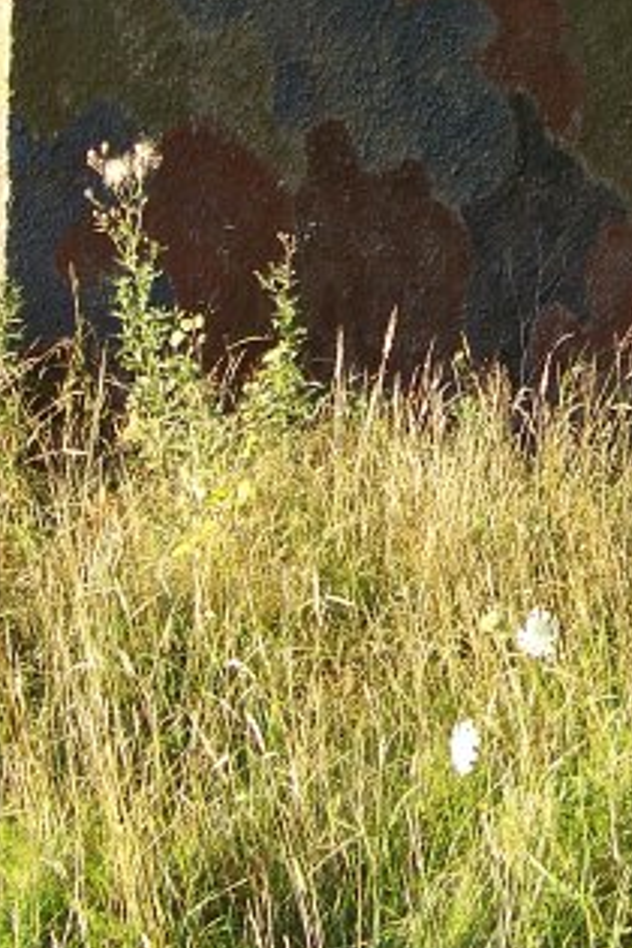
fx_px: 2554
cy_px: 39
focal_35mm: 97
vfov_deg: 20.5
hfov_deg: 14.0
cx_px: 560
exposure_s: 1/100
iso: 64
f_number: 2.8
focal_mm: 5.85
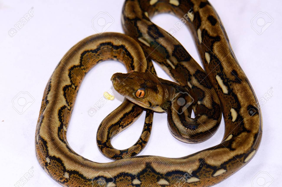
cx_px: 141
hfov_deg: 16.1
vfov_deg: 10.7
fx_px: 997
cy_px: 94
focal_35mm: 128
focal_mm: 85
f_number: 8
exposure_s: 1/125
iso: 400
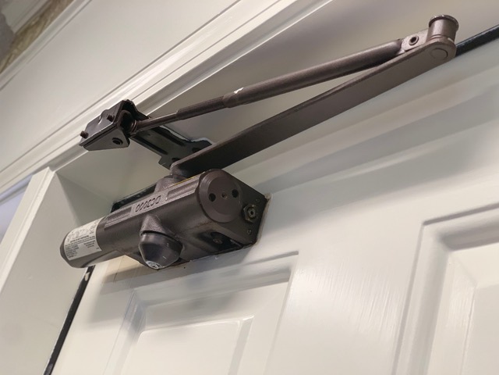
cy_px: 188
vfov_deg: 28.0
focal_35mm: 52
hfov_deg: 36.8
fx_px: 750
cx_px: 250
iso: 100
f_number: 2.4
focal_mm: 6
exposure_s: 1/120
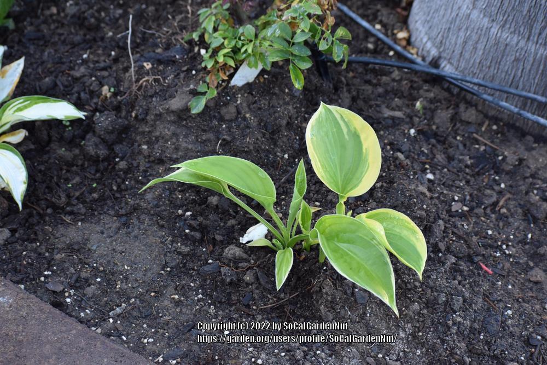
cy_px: 182
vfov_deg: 13.0
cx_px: 274
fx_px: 1596
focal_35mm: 105
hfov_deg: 19.5
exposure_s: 1/250
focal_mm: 70
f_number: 4.5
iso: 1100
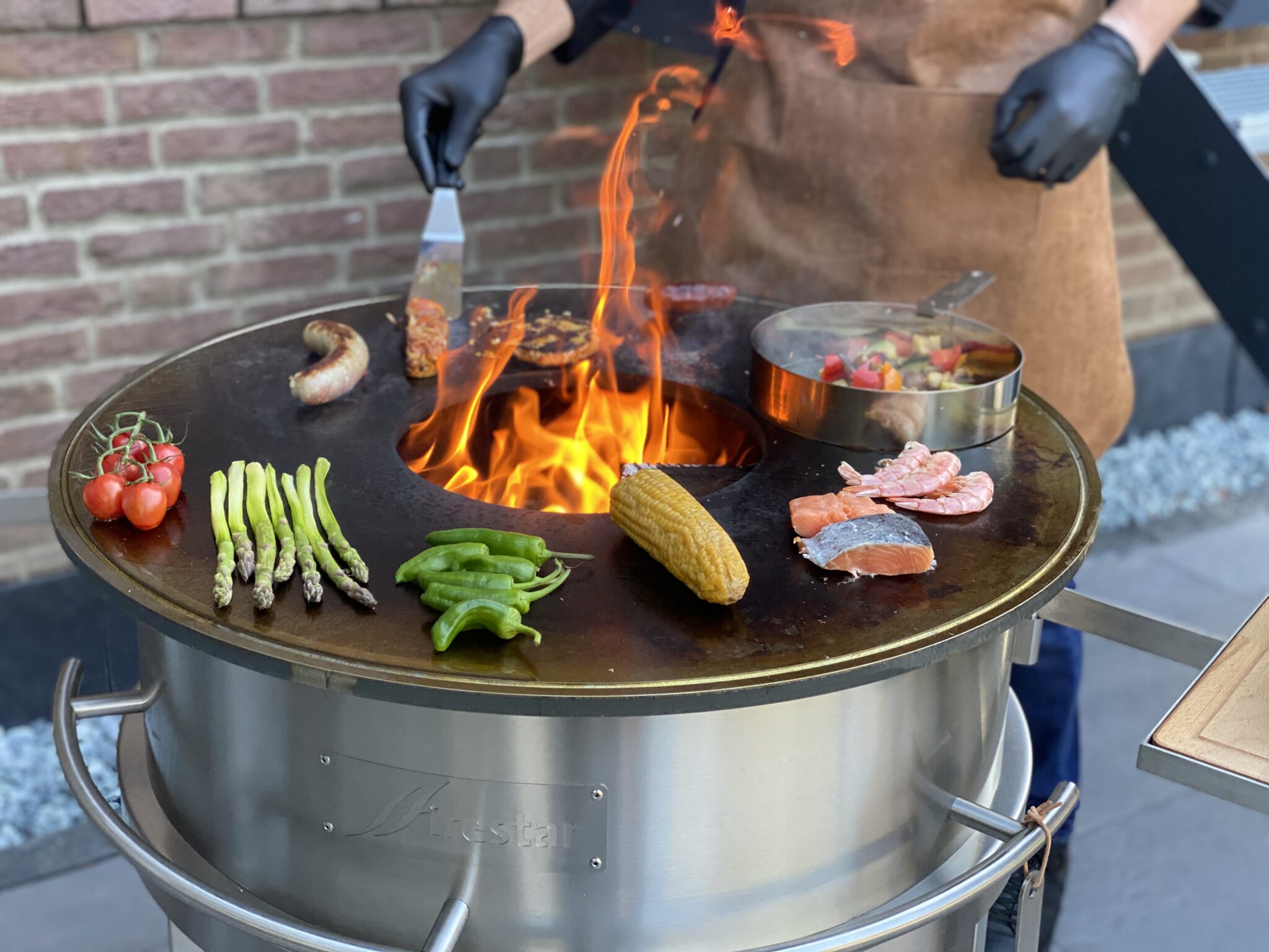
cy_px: 476
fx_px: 1906
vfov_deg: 28.0
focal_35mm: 52
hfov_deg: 36.8
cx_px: 634
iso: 80
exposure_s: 1/122
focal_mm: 6
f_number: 2
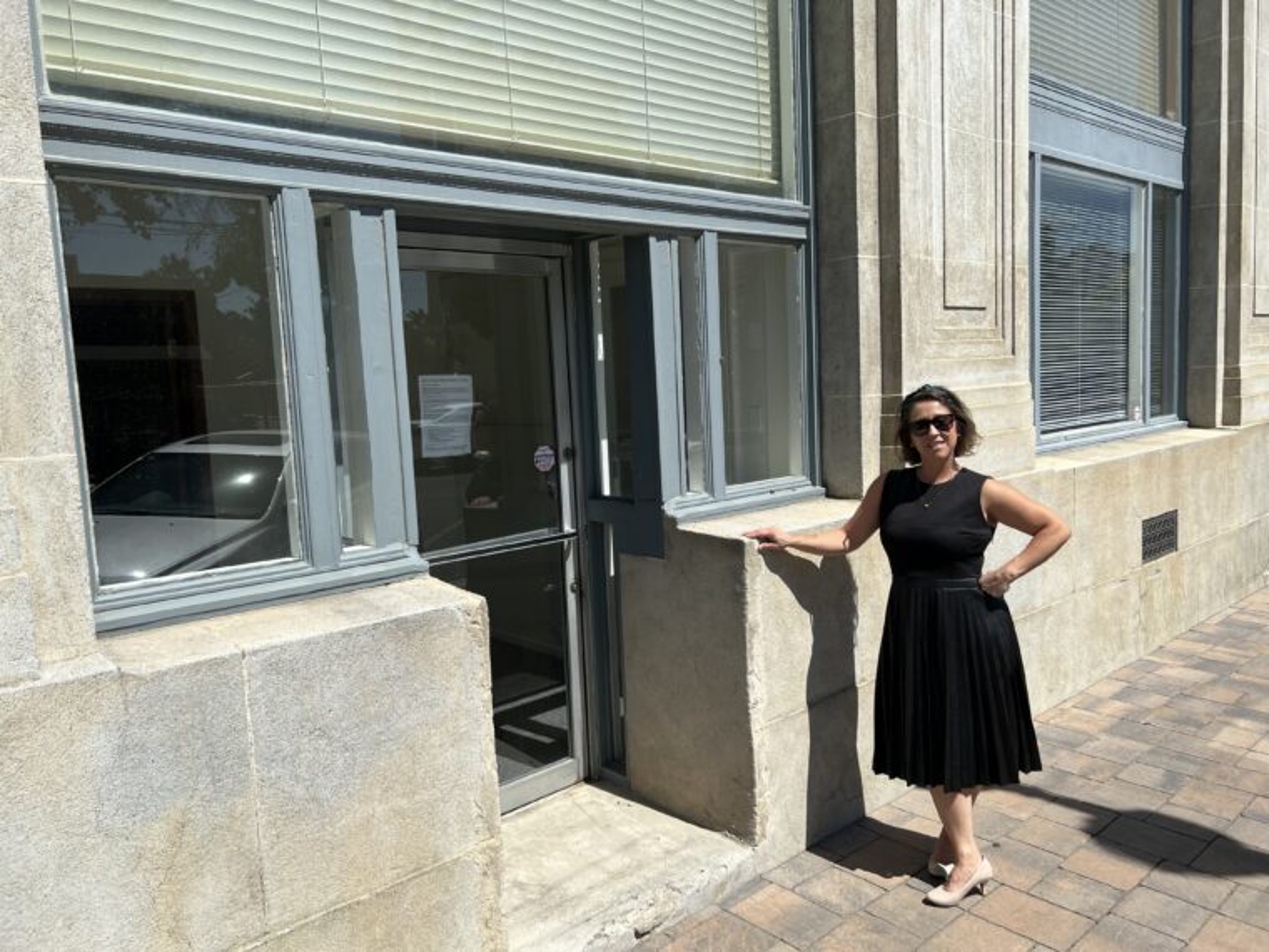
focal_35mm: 26
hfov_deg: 67.3
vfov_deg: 53.1
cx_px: 634
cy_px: 476
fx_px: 953
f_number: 1.5
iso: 50
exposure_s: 1/4630
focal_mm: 5.7
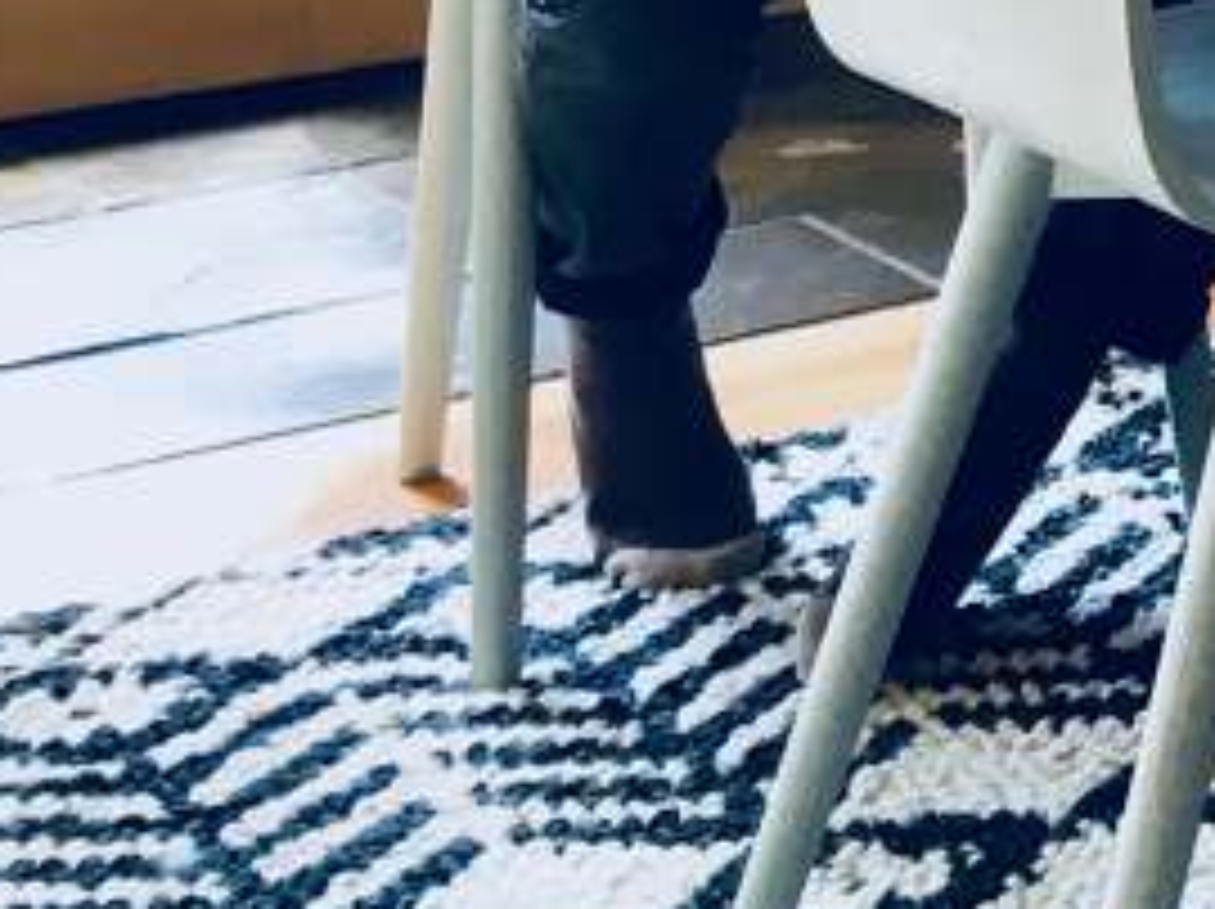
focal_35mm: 144
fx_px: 5050
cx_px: 2624
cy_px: -947
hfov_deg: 11.9
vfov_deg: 9.6
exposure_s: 1/30
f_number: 2.2
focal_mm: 4.15
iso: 25
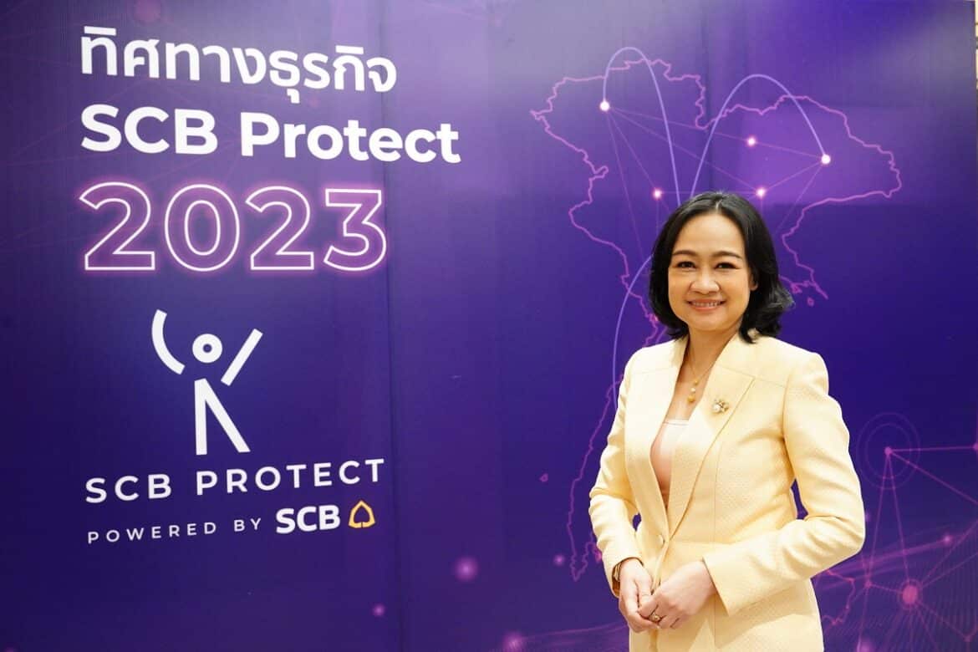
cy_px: 326
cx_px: 489
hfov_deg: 50.7
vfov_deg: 35.1
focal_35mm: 38
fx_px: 1032
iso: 5000
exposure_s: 1/125
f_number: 4.5
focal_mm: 38
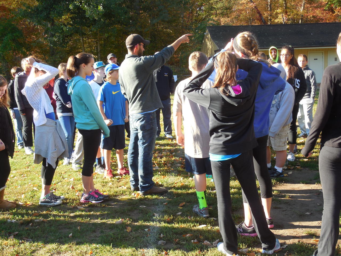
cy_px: 128
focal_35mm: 43
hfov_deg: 43.9
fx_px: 424
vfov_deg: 33.6
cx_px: 170
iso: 125
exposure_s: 1/125
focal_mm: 7.8
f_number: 3.9
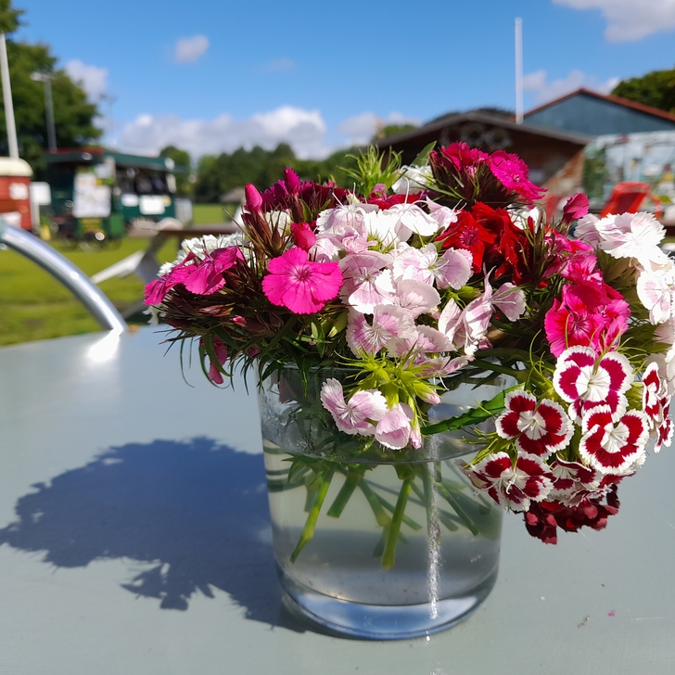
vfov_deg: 54.0
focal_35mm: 30
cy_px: 336
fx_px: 662
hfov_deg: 54.0
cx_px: 338
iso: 20
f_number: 2
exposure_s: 1/758
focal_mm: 4.6
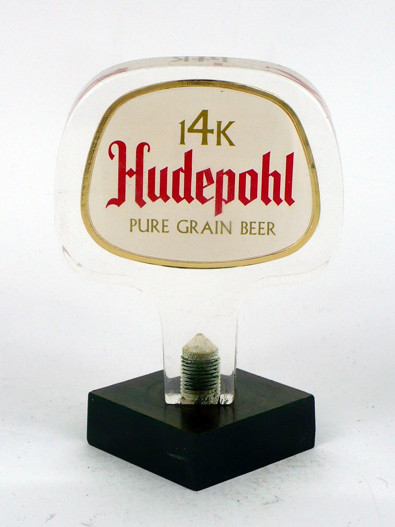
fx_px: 1567
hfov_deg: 14.4
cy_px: 264
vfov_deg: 19.1
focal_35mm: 103
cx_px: 198
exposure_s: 1/640
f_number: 3.2
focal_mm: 11.4
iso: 100
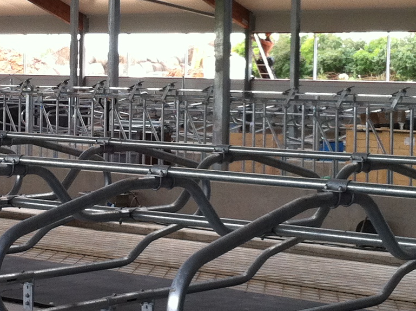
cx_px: 122
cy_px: 99
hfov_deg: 16.7
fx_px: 1416
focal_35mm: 118
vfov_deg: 12.5
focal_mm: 3.85
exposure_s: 1/120
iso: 100
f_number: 2.8
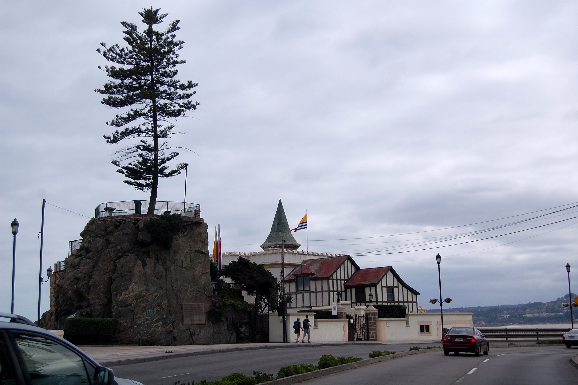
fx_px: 770
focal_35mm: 48
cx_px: 289
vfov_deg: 28.0
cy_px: 192
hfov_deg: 41.1
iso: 200
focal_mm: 32
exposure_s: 1/1250
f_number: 5.6
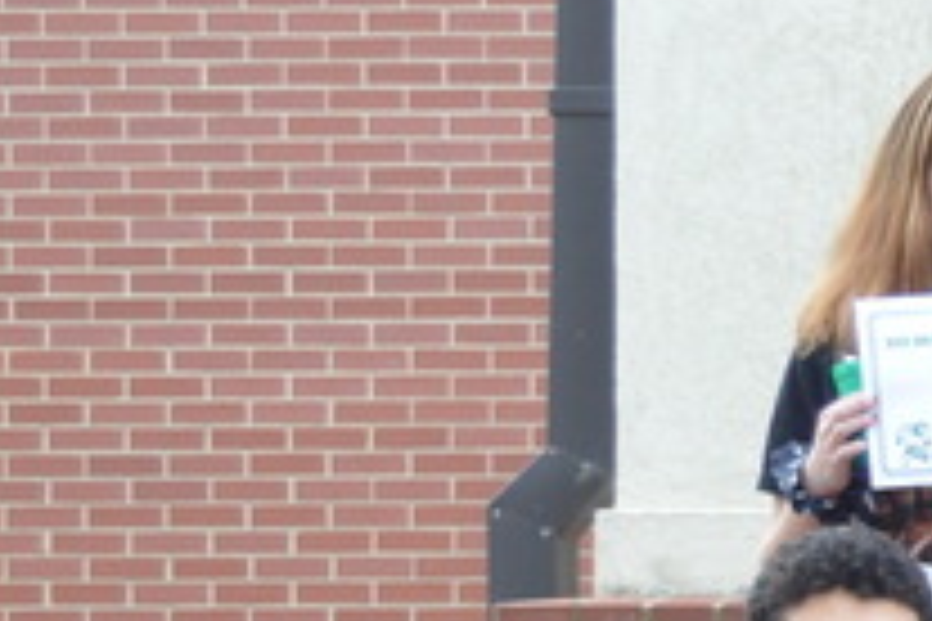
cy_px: 992
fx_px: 5617
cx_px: 2238
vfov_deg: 6.2
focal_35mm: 217
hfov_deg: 8.6
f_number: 4.5
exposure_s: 1/500
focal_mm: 30
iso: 400
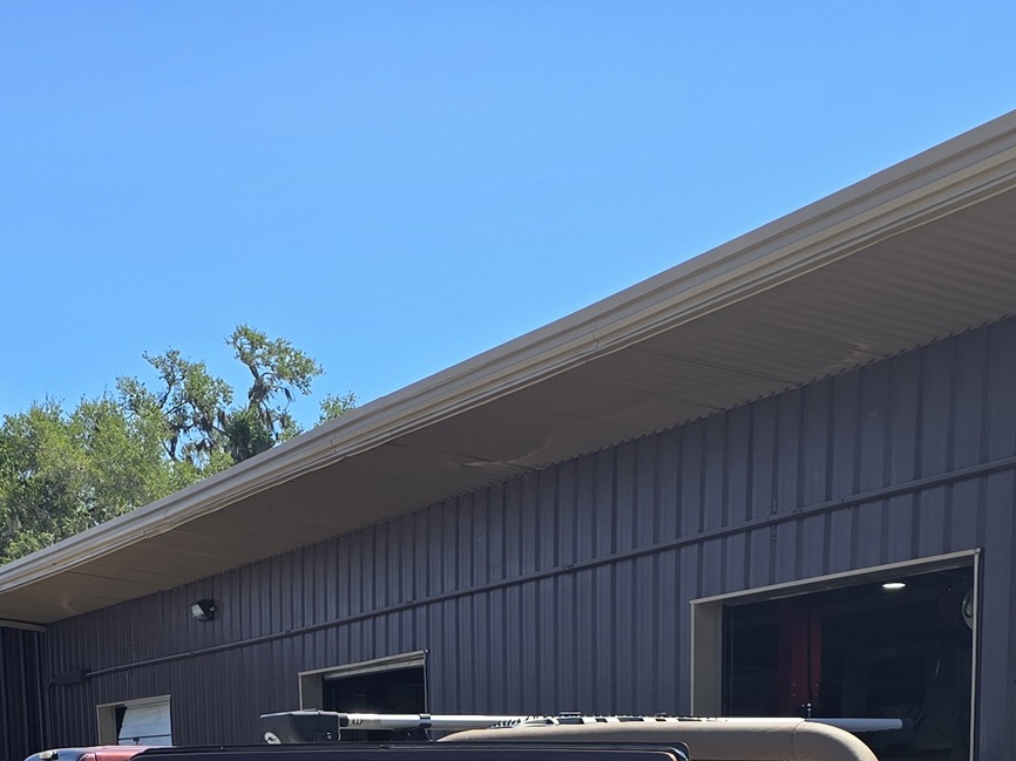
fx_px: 1995
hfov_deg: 28.6
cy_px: 1093
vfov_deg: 19.3
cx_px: 506
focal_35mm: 68
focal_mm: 6.3
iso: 12
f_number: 1.7
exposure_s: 1/531
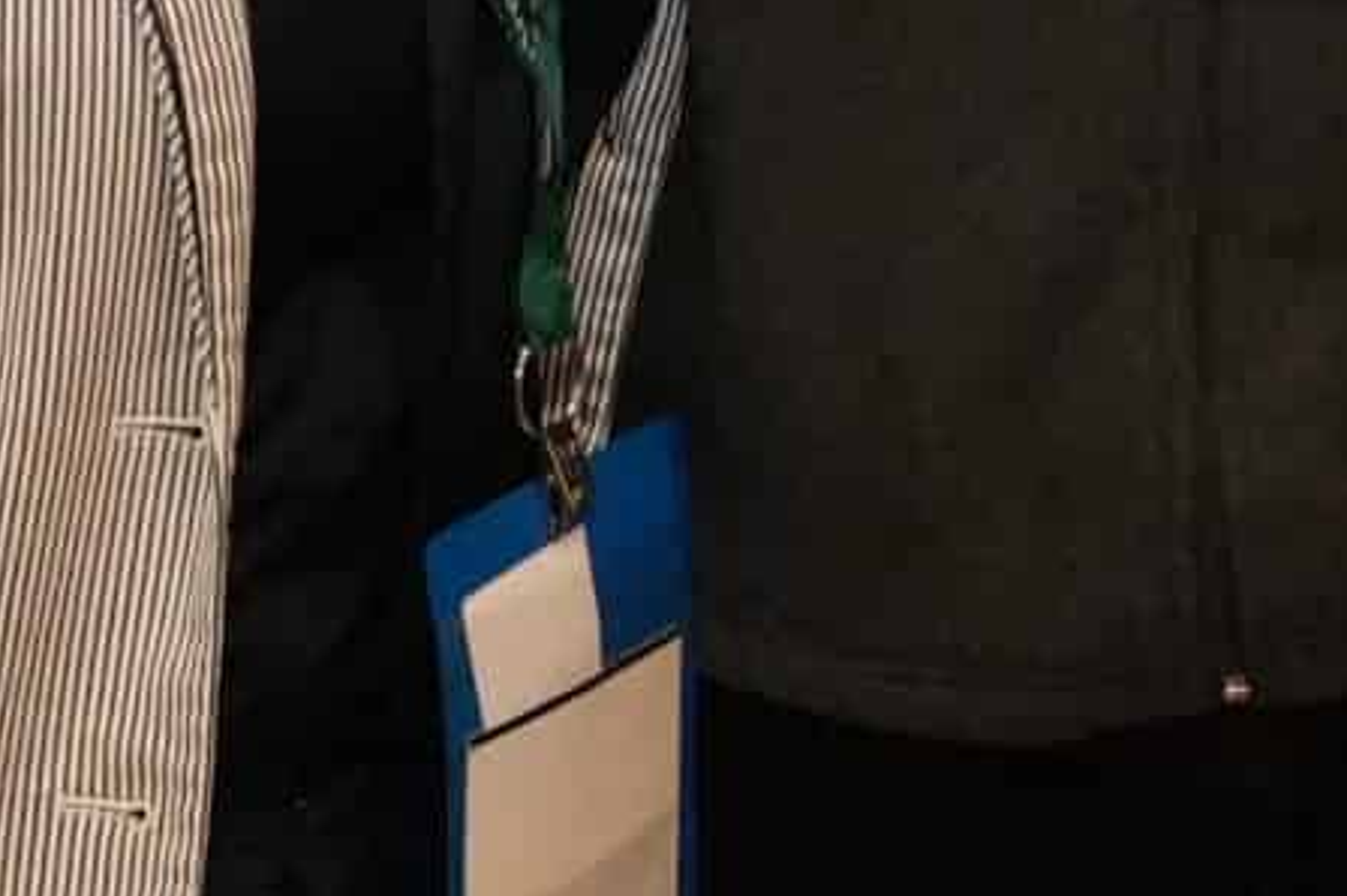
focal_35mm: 183
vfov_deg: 7.2
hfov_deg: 11.0
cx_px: 1702
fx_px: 6842
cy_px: -1033
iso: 8000
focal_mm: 27
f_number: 4.5
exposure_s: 1/80
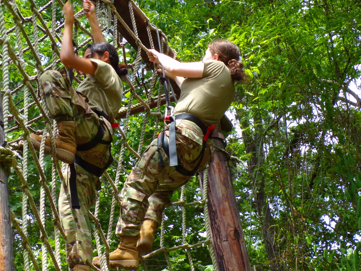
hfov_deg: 19.6
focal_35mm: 100
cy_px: 150
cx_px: 164
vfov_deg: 14.8
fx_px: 1043
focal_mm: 11.6
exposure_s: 1/60
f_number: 7.5
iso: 157
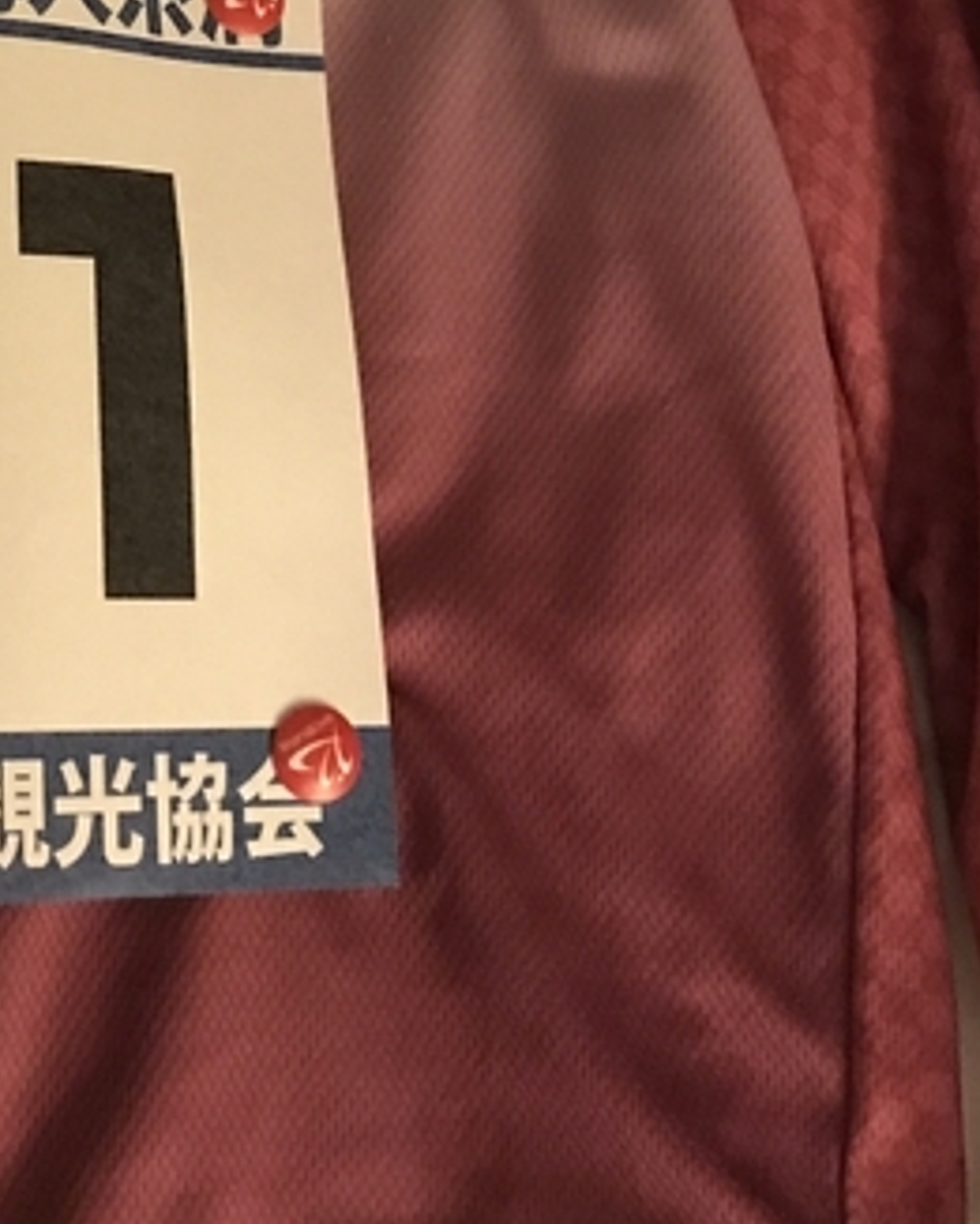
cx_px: -75
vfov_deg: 27.2
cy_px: 94
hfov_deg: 21.7
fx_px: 2428
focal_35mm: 67
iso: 100
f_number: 1.8
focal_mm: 3.99
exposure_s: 1/4
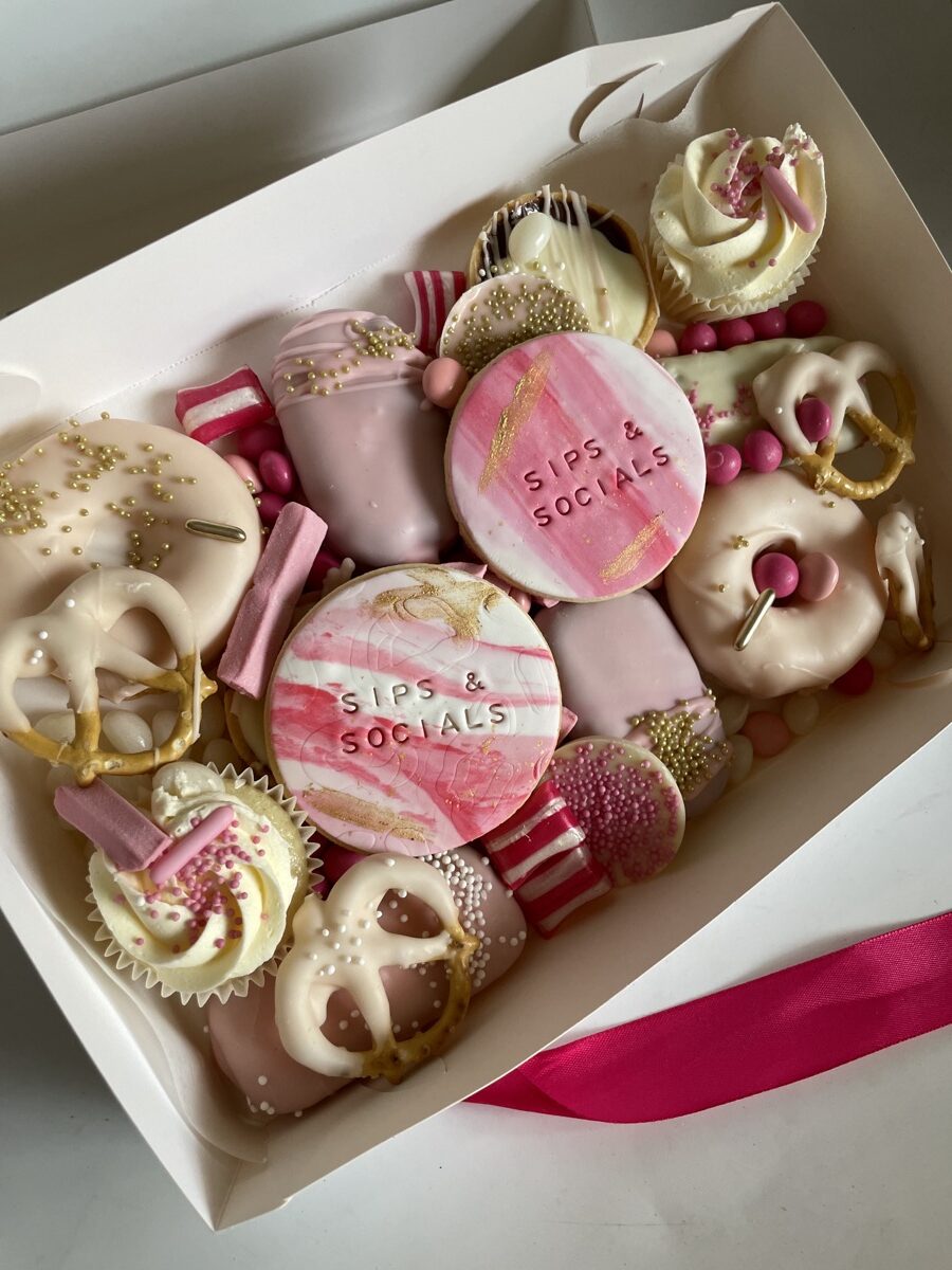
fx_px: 953
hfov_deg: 53.1
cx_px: 476
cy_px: 635
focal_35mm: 26
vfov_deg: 67.3
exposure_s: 1/68
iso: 125
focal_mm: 4.2
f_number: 1.6
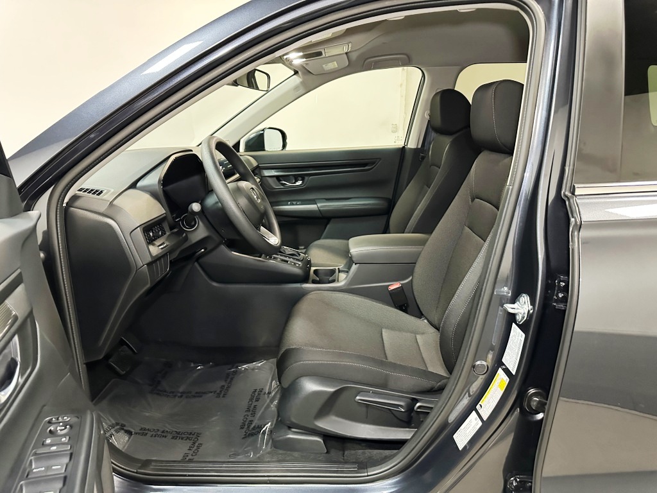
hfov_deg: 71.6
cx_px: 328
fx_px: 456
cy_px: 246
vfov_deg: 56.8
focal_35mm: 24
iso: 1000
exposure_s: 1/40
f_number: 1.78
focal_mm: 6.86
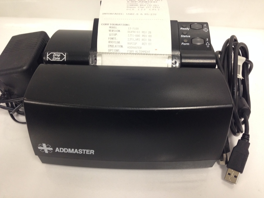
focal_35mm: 33
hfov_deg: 55.4
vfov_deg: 42.9
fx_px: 252
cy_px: 99
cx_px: 132
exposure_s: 1/20
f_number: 2.4
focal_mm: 4.12
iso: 125
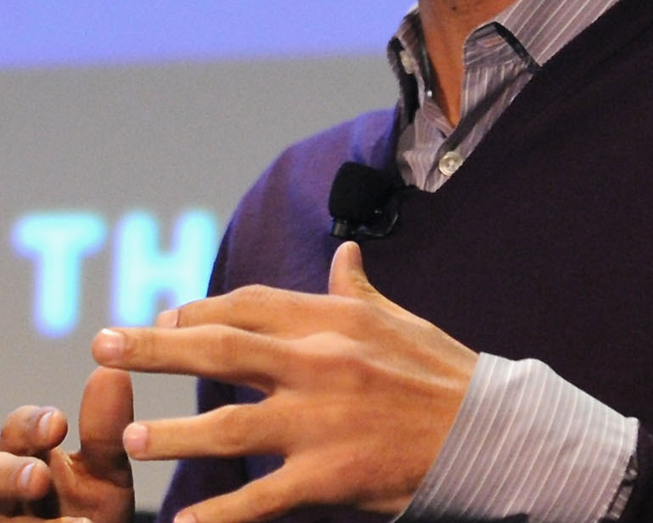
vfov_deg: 4.0
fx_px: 7425
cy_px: 124
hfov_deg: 5.0
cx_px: 486
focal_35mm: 384
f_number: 3.2
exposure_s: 1/200
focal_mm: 105
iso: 3200
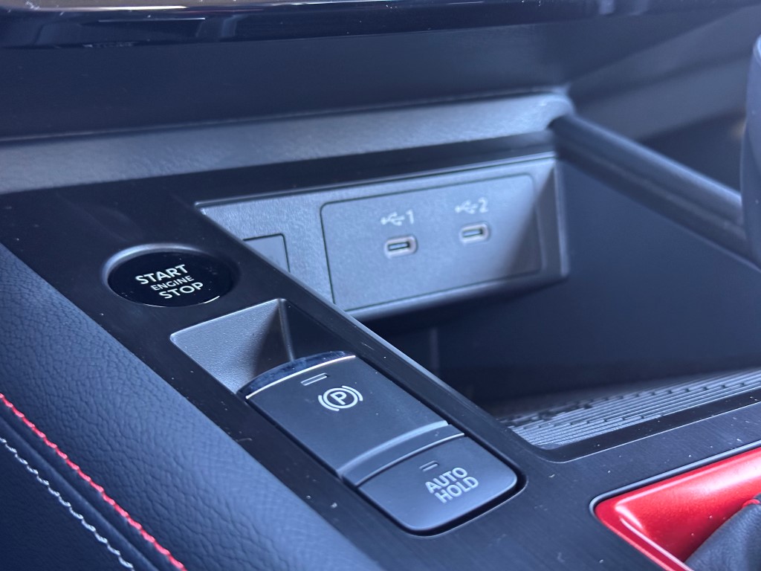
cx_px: 380
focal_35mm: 48
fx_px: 1055
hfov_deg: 39.7
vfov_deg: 30.3
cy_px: 286
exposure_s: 1/35
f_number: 1.78
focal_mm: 6.86
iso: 500
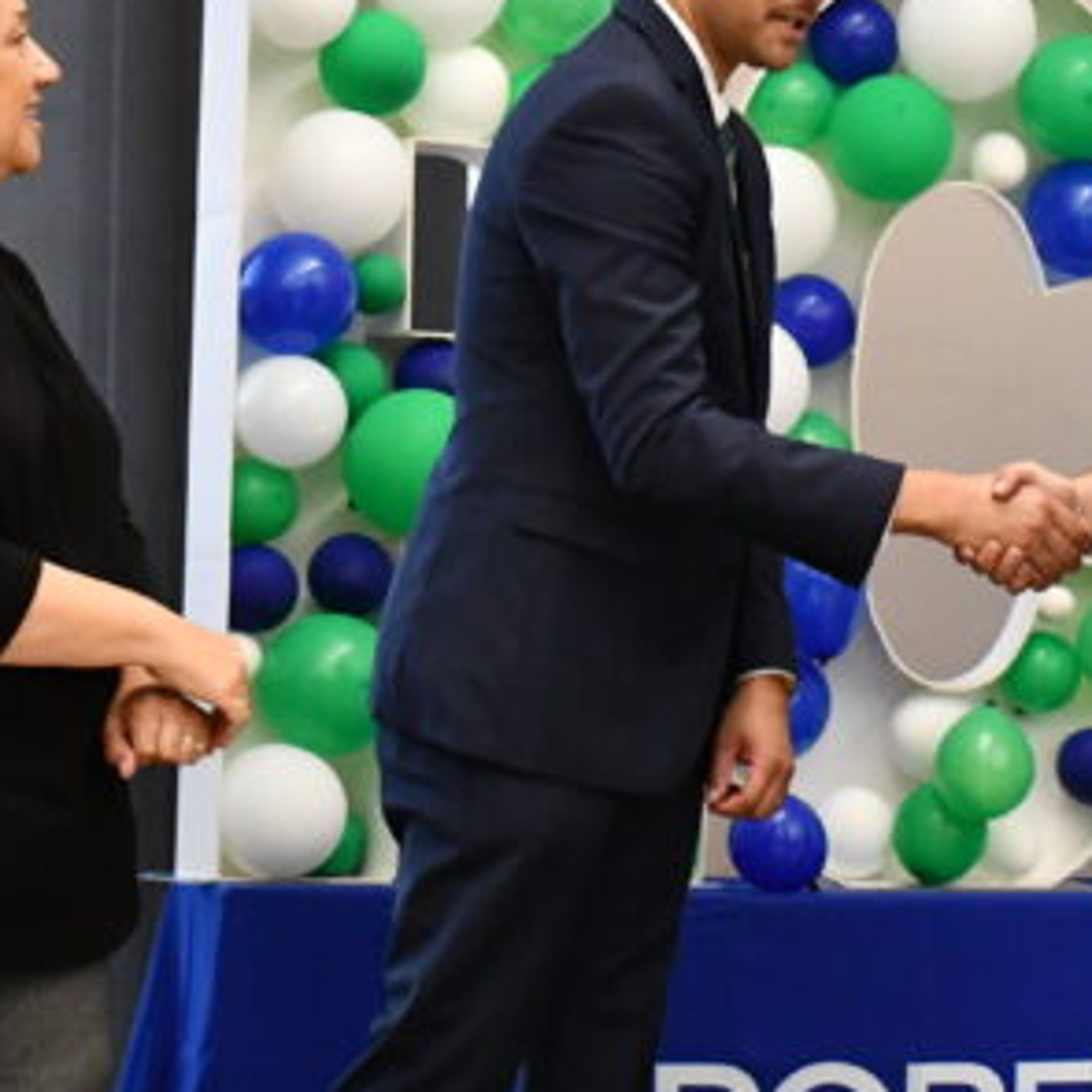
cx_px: 666
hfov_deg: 13.7
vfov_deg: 13.7
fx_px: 4533
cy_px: 231
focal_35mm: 127
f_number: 4.2
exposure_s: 1/125
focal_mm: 29
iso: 3200
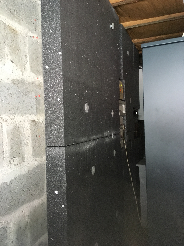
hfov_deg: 48.2
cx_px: 92
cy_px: 123
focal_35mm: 29
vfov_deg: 61.7
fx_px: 206
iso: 200
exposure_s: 1/25
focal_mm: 4.15
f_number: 2.2
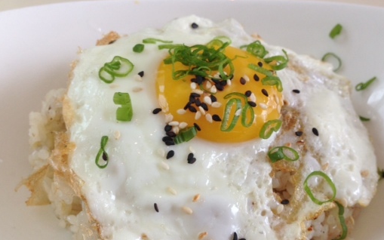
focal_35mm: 44
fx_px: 460
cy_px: 155
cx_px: 210
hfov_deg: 45.2
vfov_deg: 29.1
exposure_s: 1/30
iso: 50
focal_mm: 4.12
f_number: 2.4
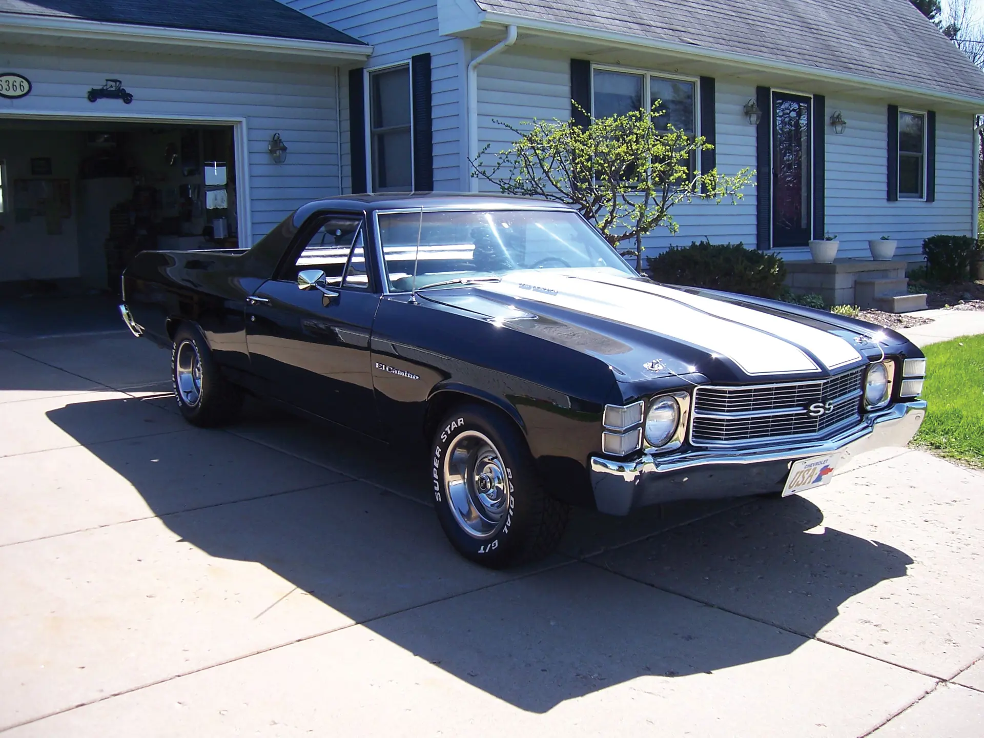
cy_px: 369
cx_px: 492
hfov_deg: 51.4
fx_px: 1023
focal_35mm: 36
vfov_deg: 39.7
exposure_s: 1/500
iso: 80
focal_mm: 6
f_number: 3
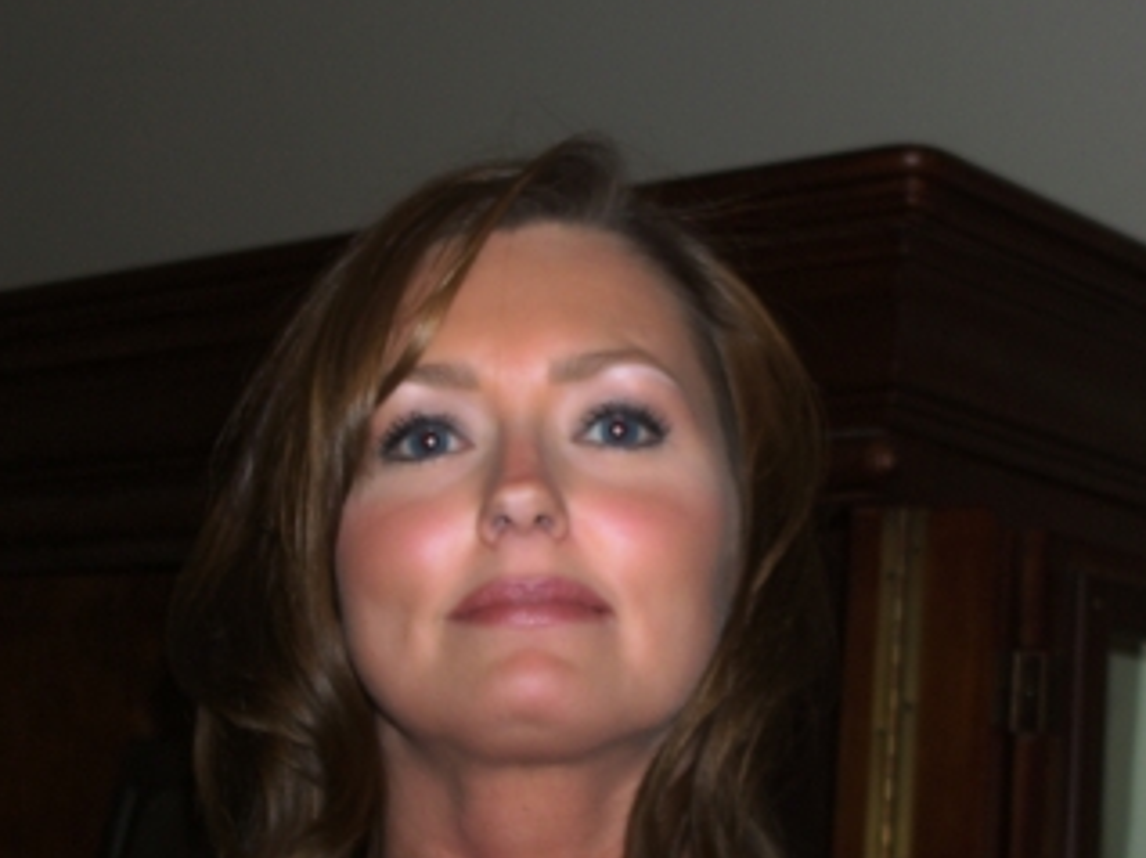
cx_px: 526
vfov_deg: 17.3
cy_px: 521
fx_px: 2812
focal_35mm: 85
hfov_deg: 23.0
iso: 80
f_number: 2.8
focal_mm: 10.3
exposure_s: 1/90
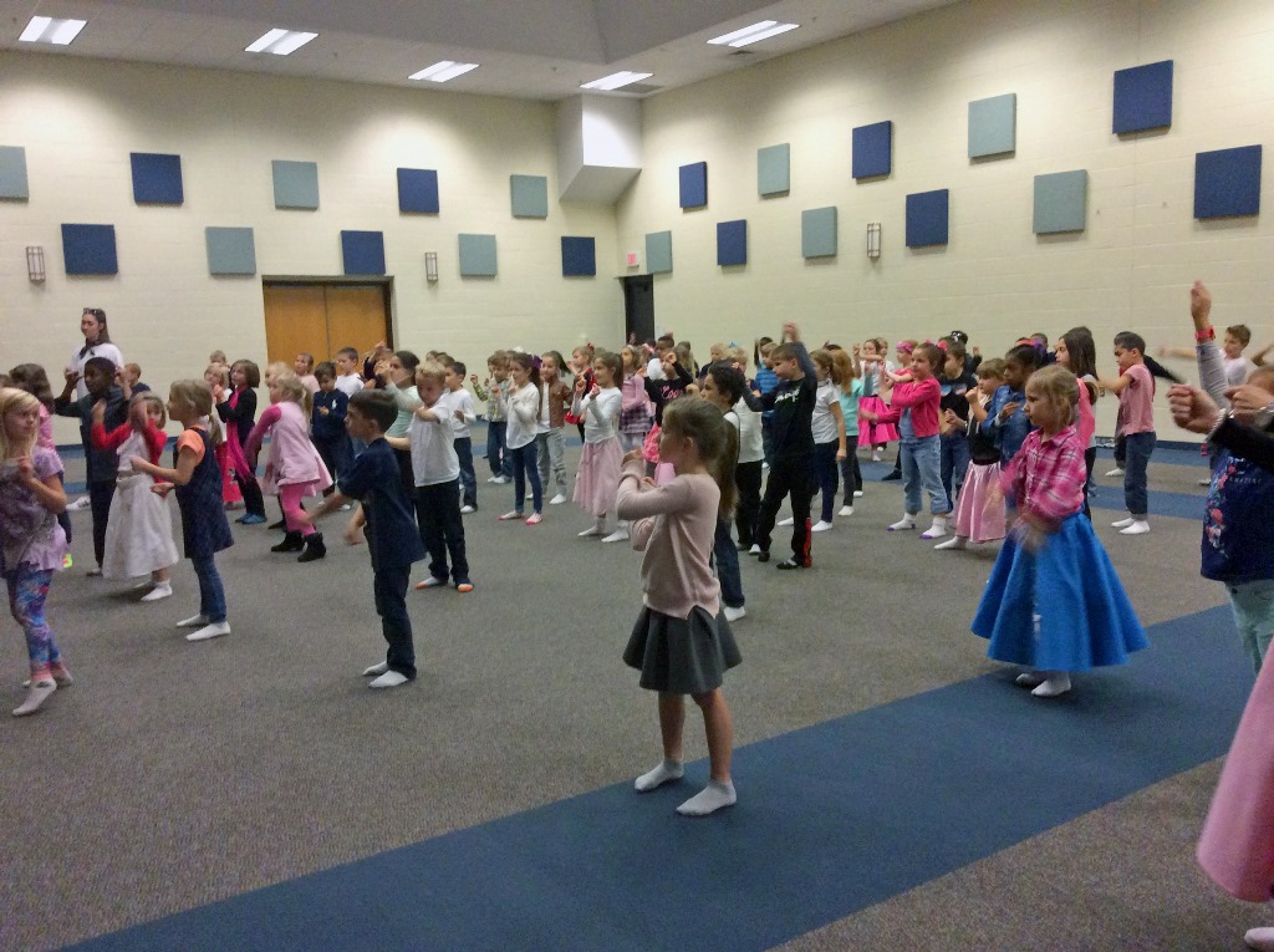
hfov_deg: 56.9
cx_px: 637
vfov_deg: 44.1
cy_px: 476
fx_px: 1176
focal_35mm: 32
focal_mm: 3.3
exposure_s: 1/24
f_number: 2.4
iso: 200
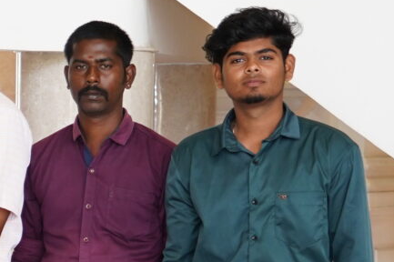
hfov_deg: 10.0
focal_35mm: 194
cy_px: 316
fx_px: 2122
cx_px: -335
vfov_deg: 7.0
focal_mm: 41
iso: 800
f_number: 4
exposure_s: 1/125
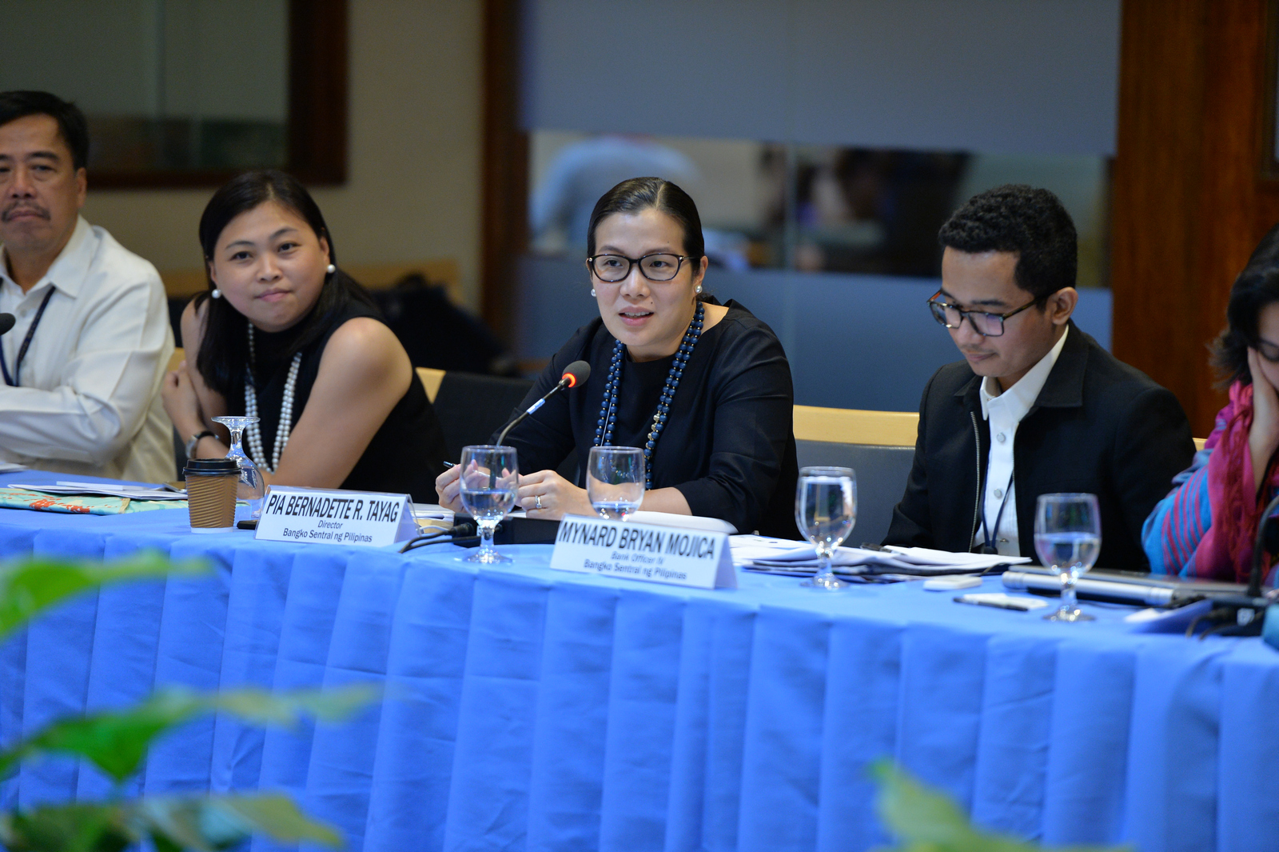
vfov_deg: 6.9
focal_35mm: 200
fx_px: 7102
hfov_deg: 10.3
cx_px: 640
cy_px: 426
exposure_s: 1/80
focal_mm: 200
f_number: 2.8
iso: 1600
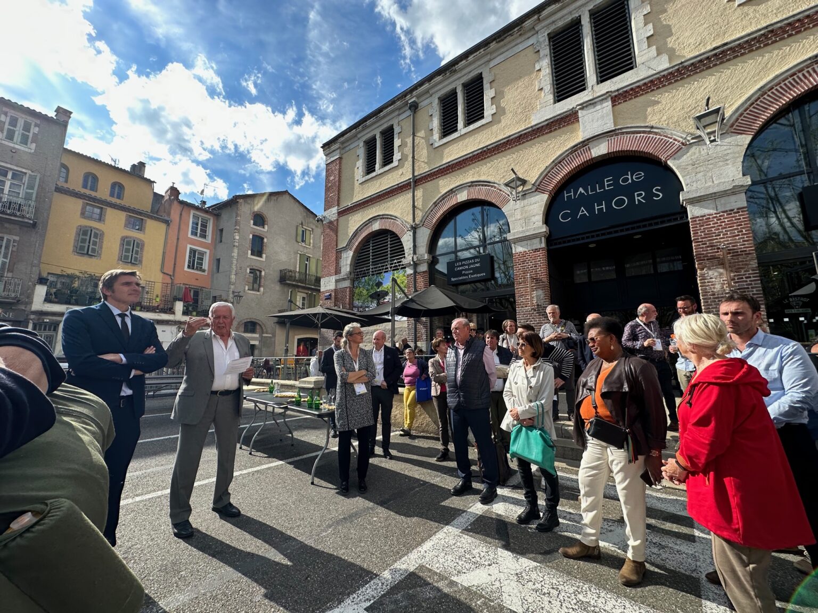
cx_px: 409
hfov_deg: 102.1
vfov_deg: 85.7
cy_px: 306
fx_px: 331
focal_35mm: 14
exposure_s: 1/875
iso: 50
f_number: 2.2
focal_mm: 2.22
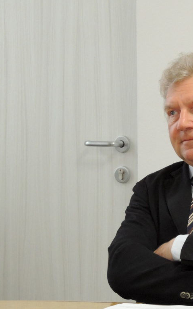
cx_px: 204
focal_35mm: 241
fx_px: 2027
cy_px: 154
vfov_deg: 8.7
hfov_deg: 5.4
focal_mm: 30.3
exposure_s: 1/100
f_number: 4.5
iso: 1600
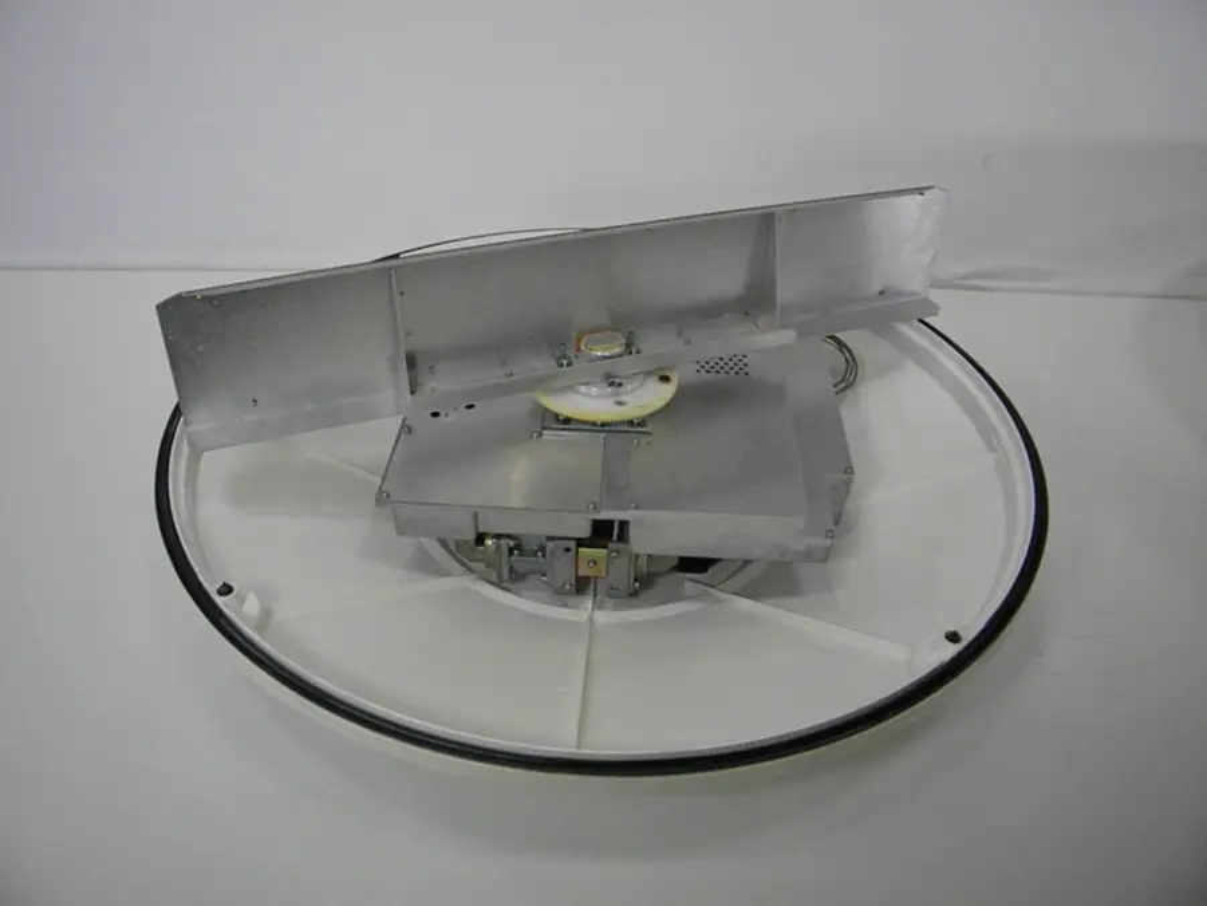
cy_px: 453
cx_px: 604
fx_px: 976
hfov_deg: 63.4
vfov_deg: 49.8
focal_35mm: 28
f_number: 3.5
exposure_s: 1/945
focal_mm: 5
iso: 720
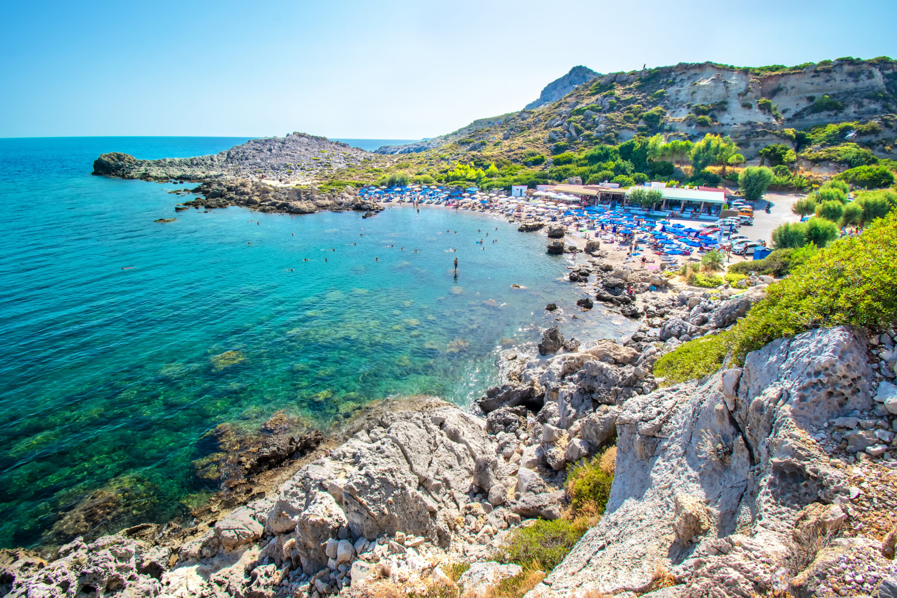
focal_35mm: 15
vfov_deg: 77.3
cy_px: 299
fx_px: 374
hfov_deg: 100.4
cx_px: 448
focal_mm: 10
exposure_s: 1/800
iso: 100
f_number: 11
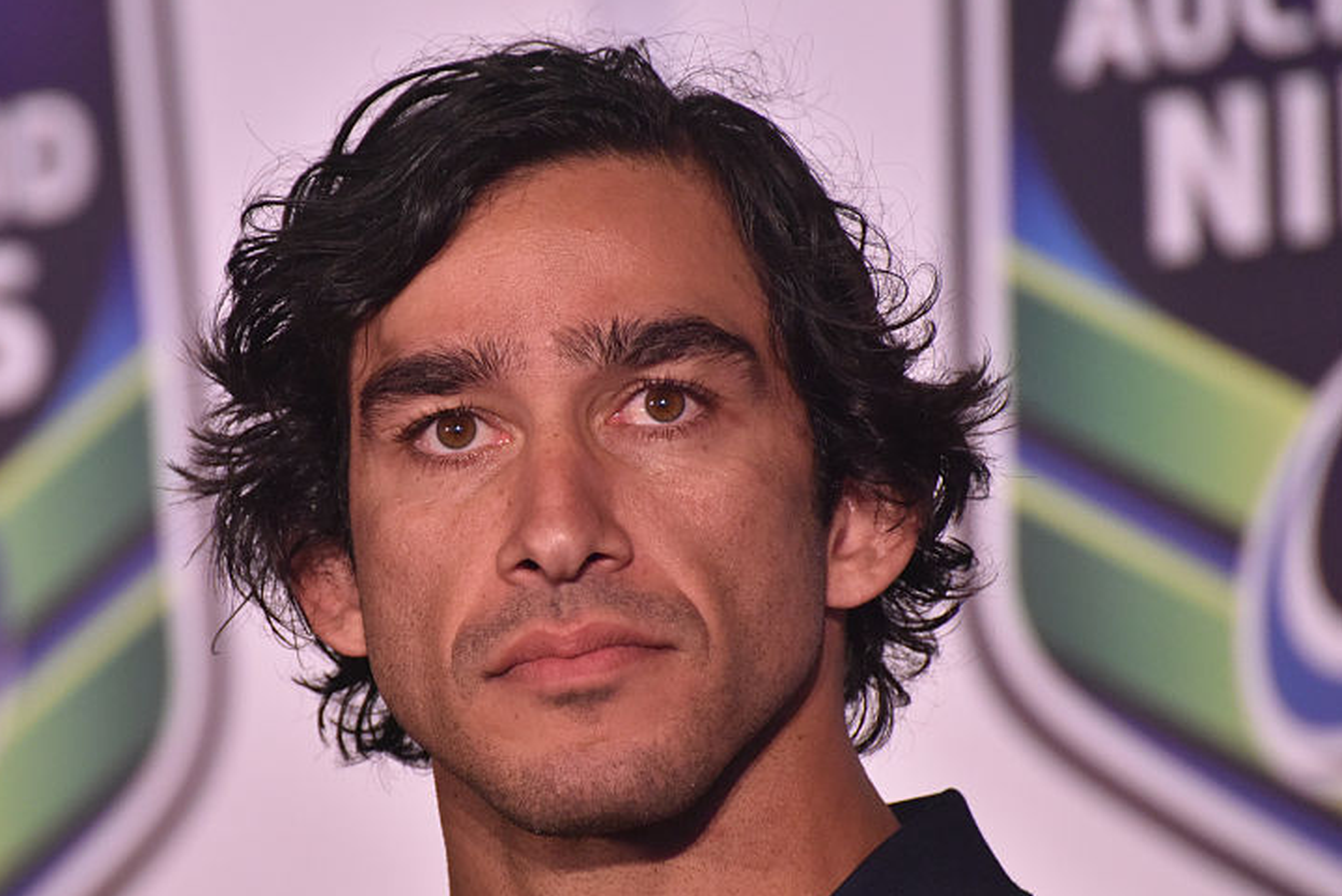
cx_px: 455
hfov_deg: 4.8
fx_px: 15923
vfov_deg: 3.2
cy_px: 494
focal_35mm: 427
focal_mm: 300
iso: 4000
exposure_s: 1/250
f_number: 5.6
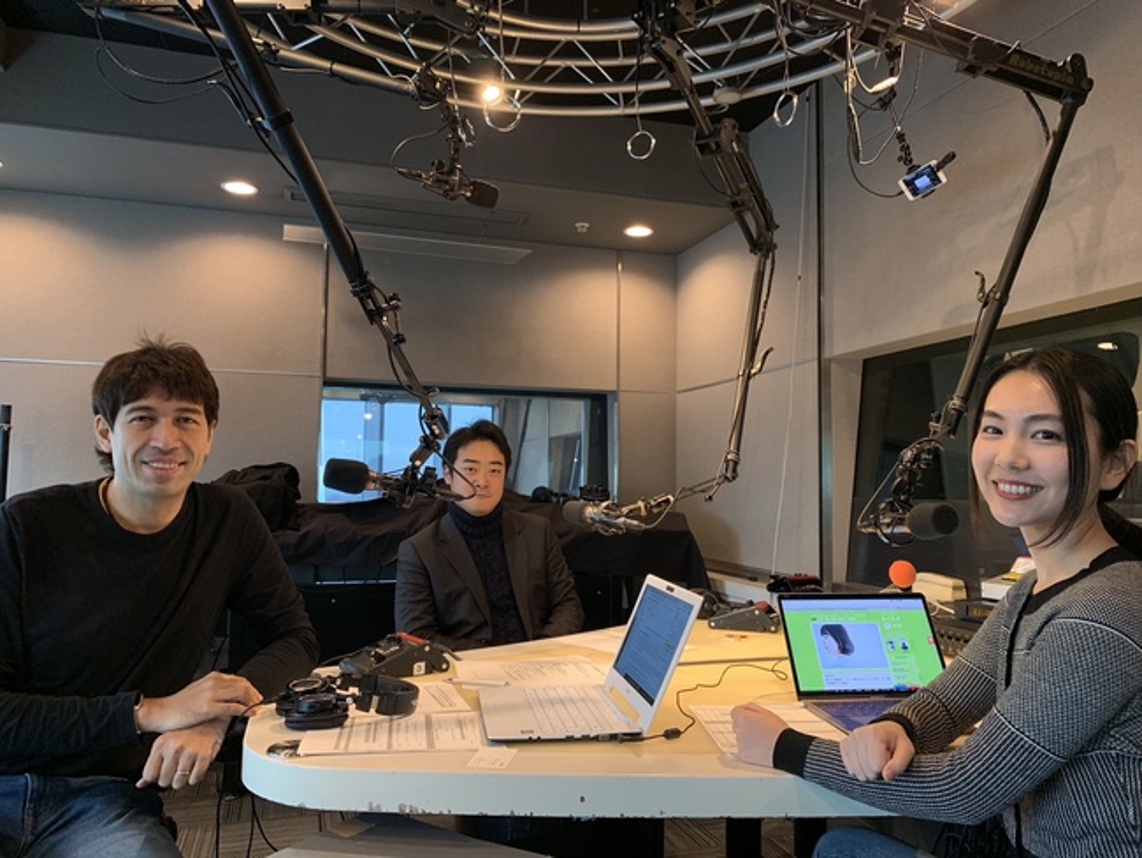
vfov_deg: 53.1
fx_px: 858
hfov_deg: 67.3
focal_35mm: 26
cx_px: 571
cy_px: 429
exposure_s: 1/69
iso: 100
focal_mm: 4.25
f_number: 1.8
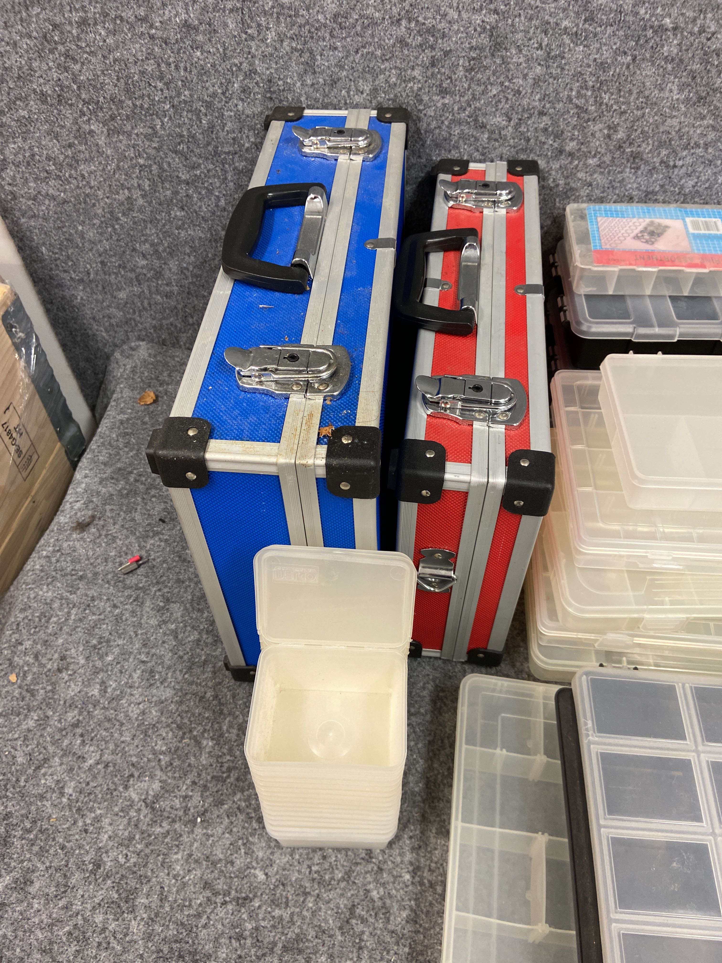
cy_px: 482
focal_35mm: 26
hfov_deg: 53.1
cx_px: 361
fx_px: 723
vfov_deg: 67.3
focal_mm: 4.25
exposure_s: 1/50
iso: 125
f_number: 1.8
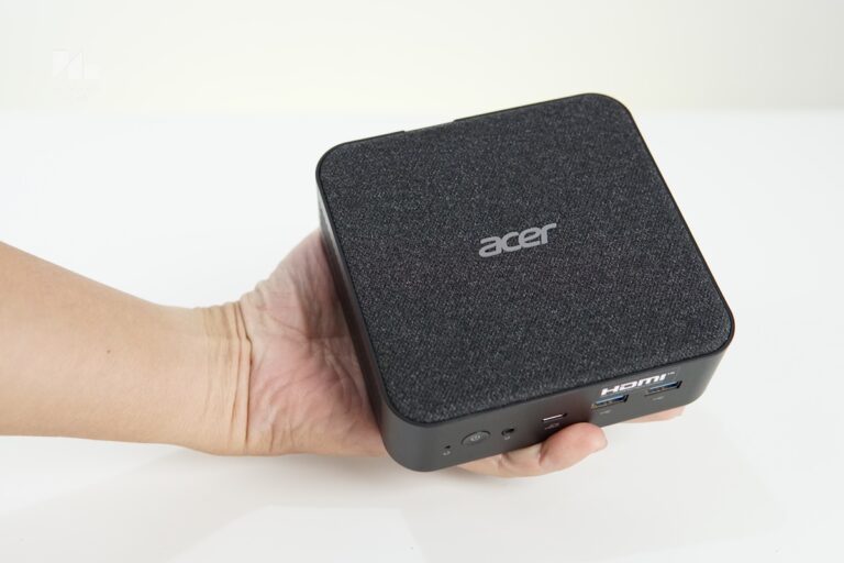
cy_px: 282
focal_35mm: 45
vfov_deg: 29.9
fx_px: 1055
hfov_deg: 43.6
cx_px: 422
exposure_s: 1/320
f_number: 3.5
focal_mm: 30
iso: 1250
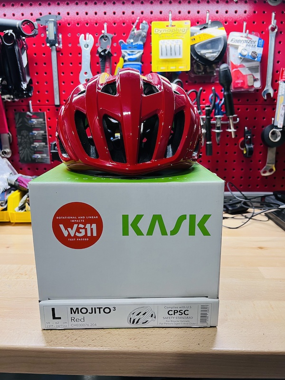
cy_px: 190
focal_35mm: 26
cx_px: 142
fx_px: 285
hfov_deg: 53.1
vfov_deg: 67.3
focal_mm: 5.7
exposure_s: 1/60
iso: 100
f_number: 1.5
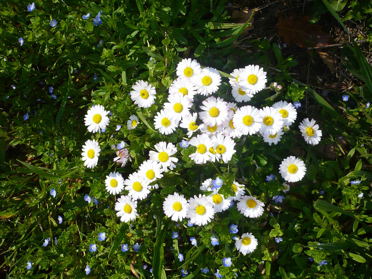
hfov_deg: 52.6
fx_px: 376
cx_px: 186
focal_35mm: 35
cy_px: 140
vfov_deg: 40.7
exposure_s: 1/320
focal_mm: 5.8
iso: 100
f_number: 8
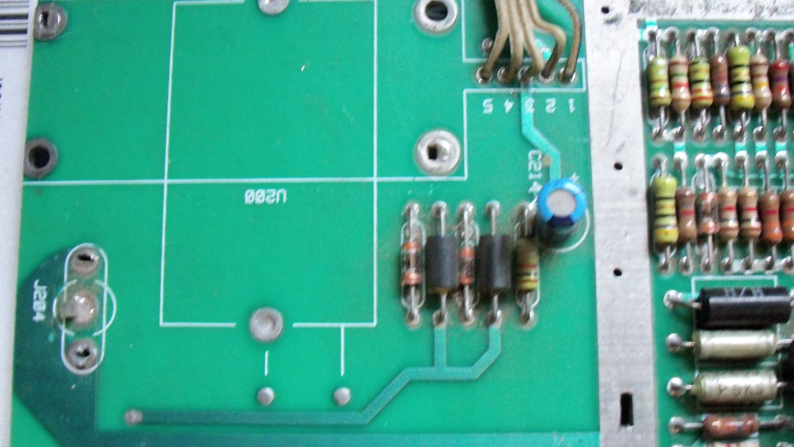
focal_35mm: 38
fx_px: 800
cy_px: 215
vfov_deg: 31.2
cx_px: 403
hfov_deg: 52.8
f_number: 2.9
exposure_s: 1/13
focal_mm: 5.7
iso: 400
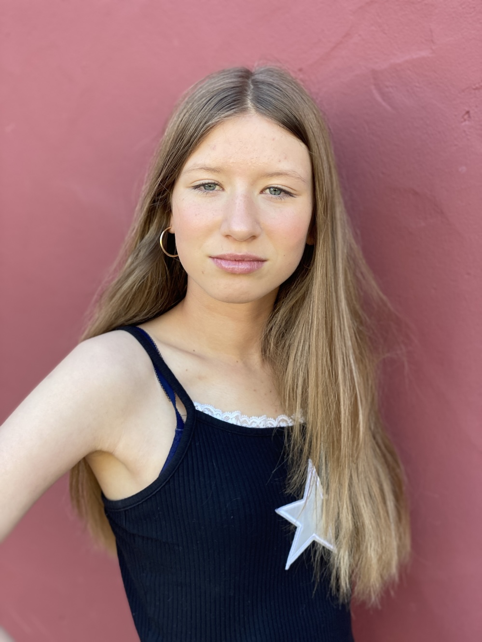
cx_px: 241
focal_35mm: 52
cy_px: 321
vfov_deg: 36.8
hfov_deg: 28.0
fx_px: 965
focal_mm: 6
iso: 32
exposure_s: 1/122
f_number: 2
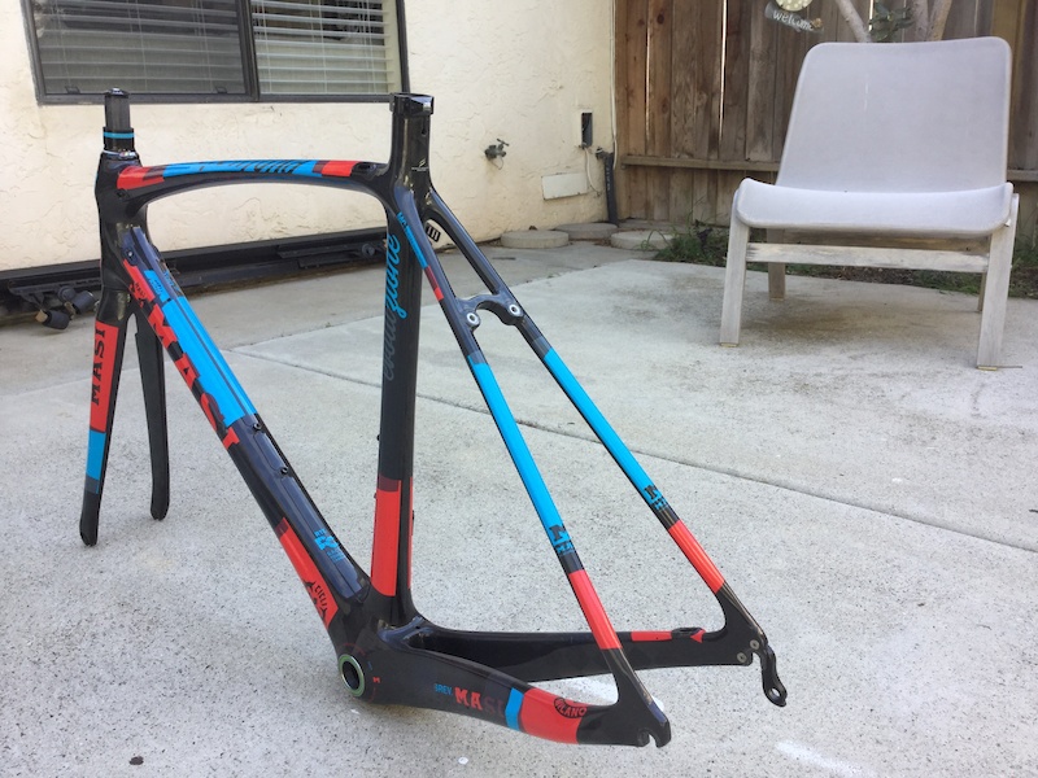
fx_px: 930
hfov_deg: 58.4
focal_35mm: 31
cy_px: 389
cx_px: 519
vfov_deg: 45.4
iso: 32
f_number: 2.4
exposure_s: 1/120
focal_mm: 3.3
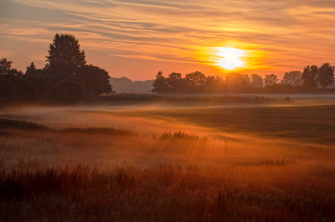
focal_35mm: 112
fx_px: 1045
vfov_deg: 12.1
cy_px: 111
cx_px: 168
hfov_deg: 18.2
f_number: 8
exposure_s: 1/320
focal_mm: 75
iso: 100
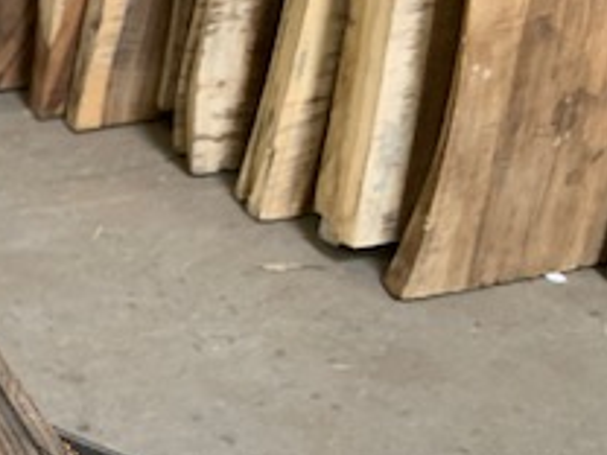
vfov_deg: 17.9
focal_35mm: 80
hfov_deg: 21.5
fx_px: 1403
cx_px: -228
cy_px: 472
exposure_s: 1/60
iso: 200
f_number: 1.8
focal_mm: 4.25
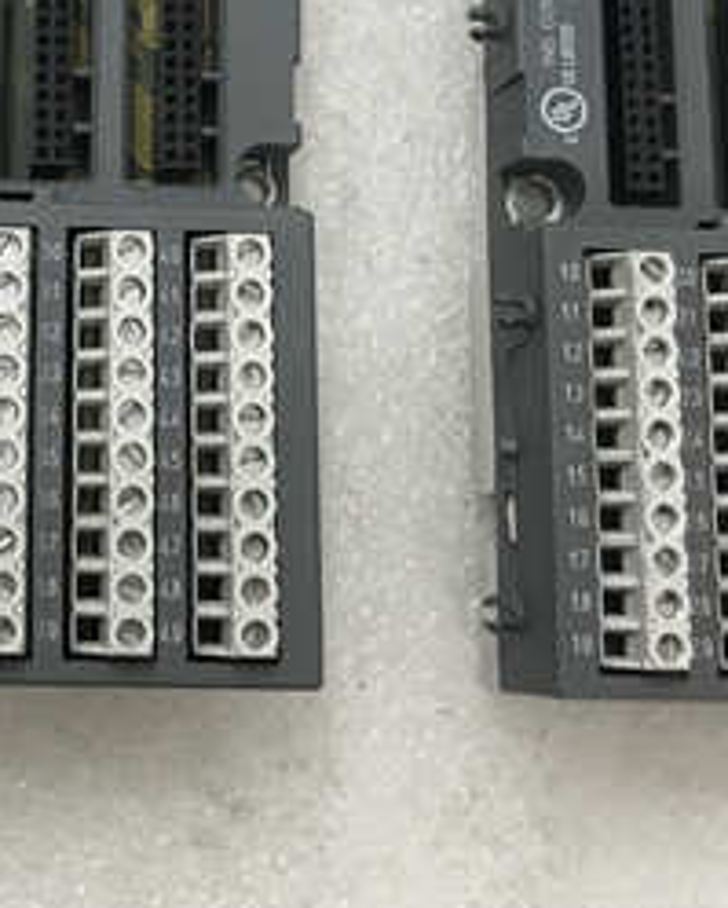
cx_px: 11
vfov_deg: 27.9
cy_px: 146
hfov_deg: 22.4
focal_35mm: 66
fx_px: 1774
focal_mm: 3.99
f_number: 1.8
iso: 32
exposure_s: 1/33
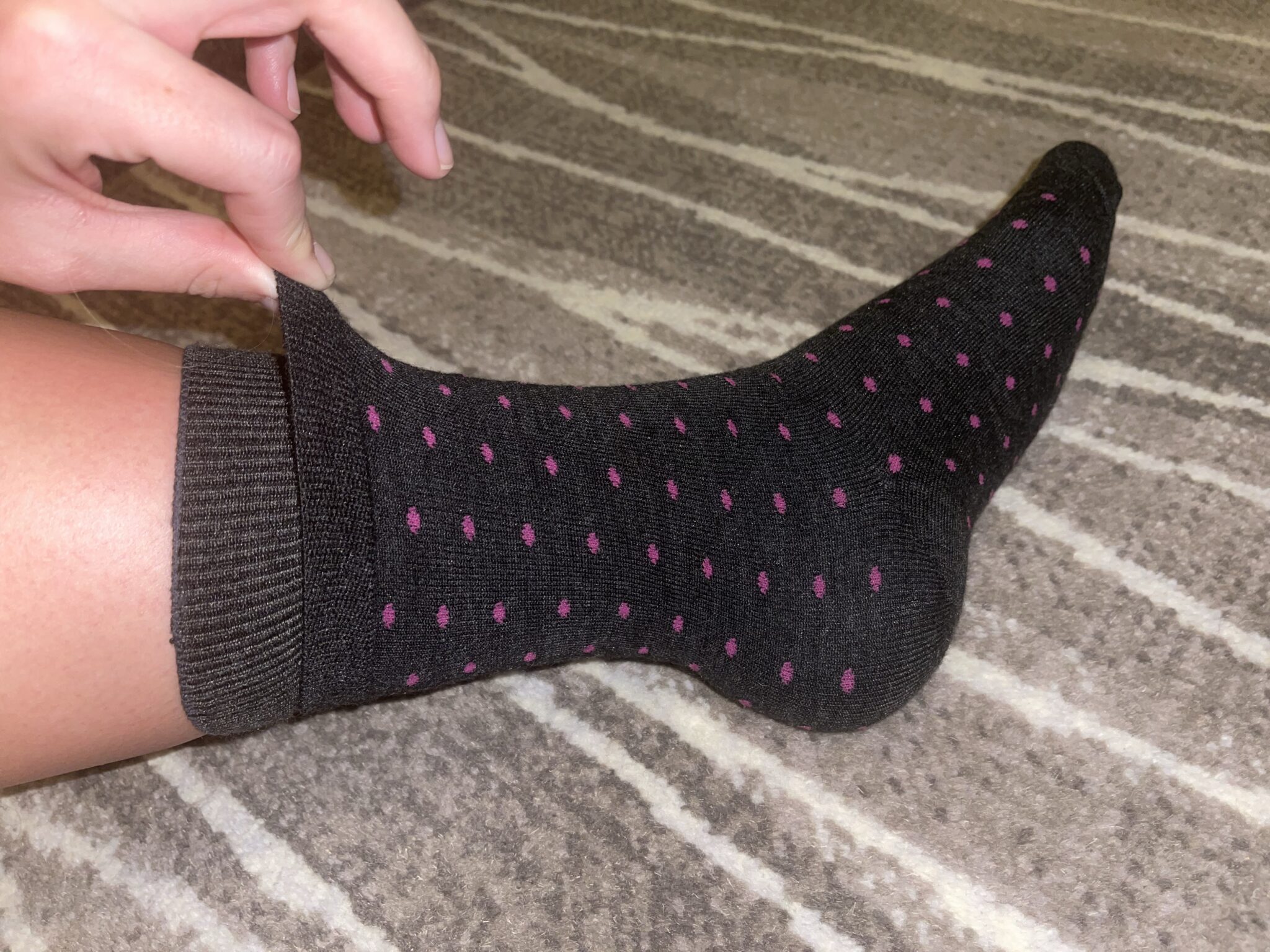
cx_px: 635
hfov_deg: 67.3
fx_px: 954
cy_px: 476
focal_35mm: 26
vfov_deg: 53.1
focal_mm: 5.1
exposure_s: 1/17
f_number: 1.6
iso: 50
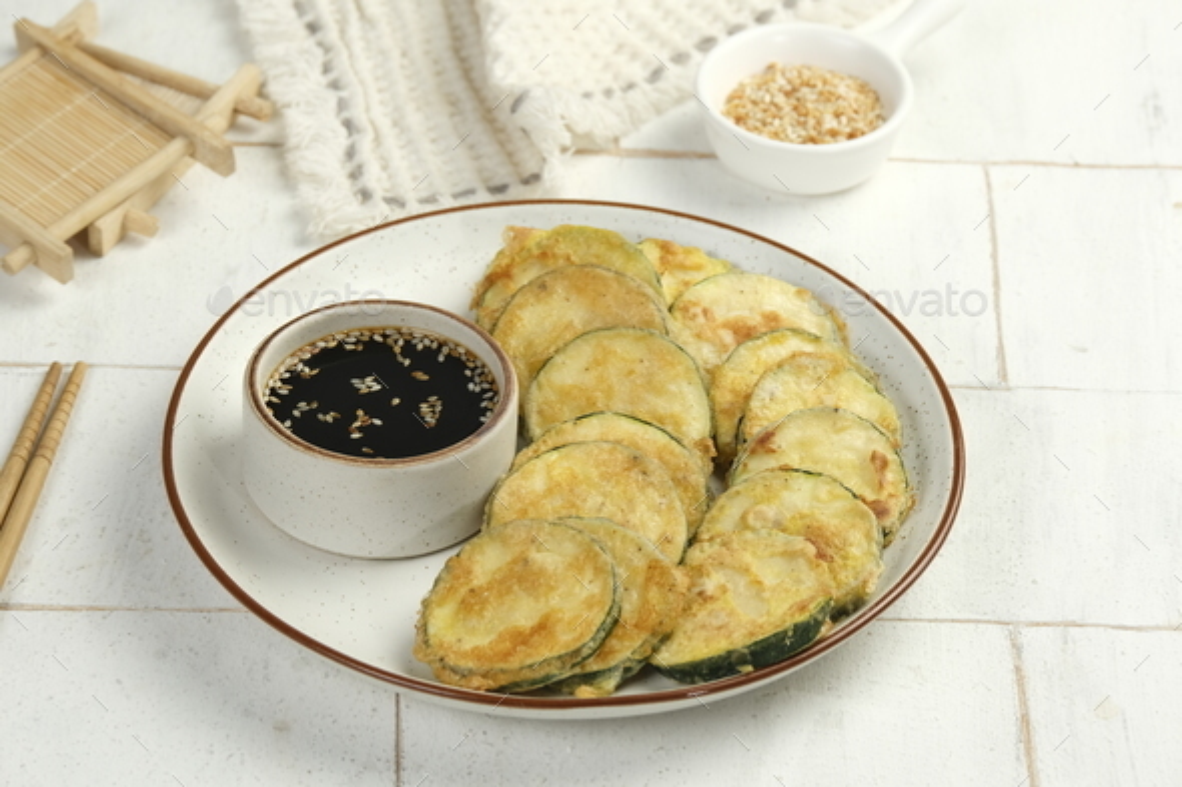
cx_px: 591
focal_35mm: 157
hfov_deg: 13.1
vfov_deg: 8.7
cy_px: 394
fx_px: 5153
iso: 200
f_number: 8
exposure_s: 1/250
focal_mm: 104.9
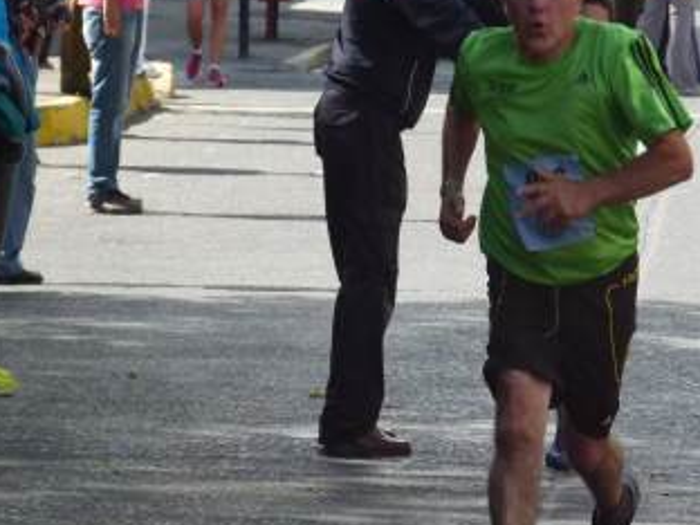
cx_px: 503
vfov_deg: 3.2
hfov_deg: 4.3
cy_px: 174
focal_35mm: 464
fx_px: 9383
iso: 200
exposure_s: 1/500
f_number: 4
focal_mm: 54.5
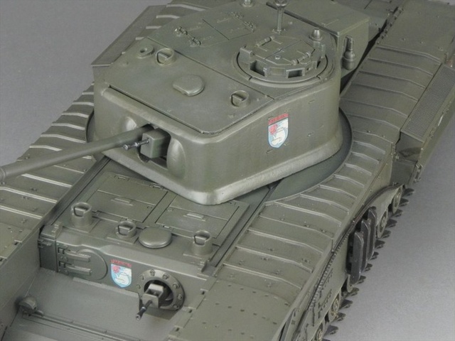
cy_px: 170
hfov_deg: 16.8
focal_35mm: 117
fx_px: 1538
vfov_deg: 12.7
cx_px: 228
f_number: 8
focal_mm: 20.8
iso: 400
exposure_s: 1/21
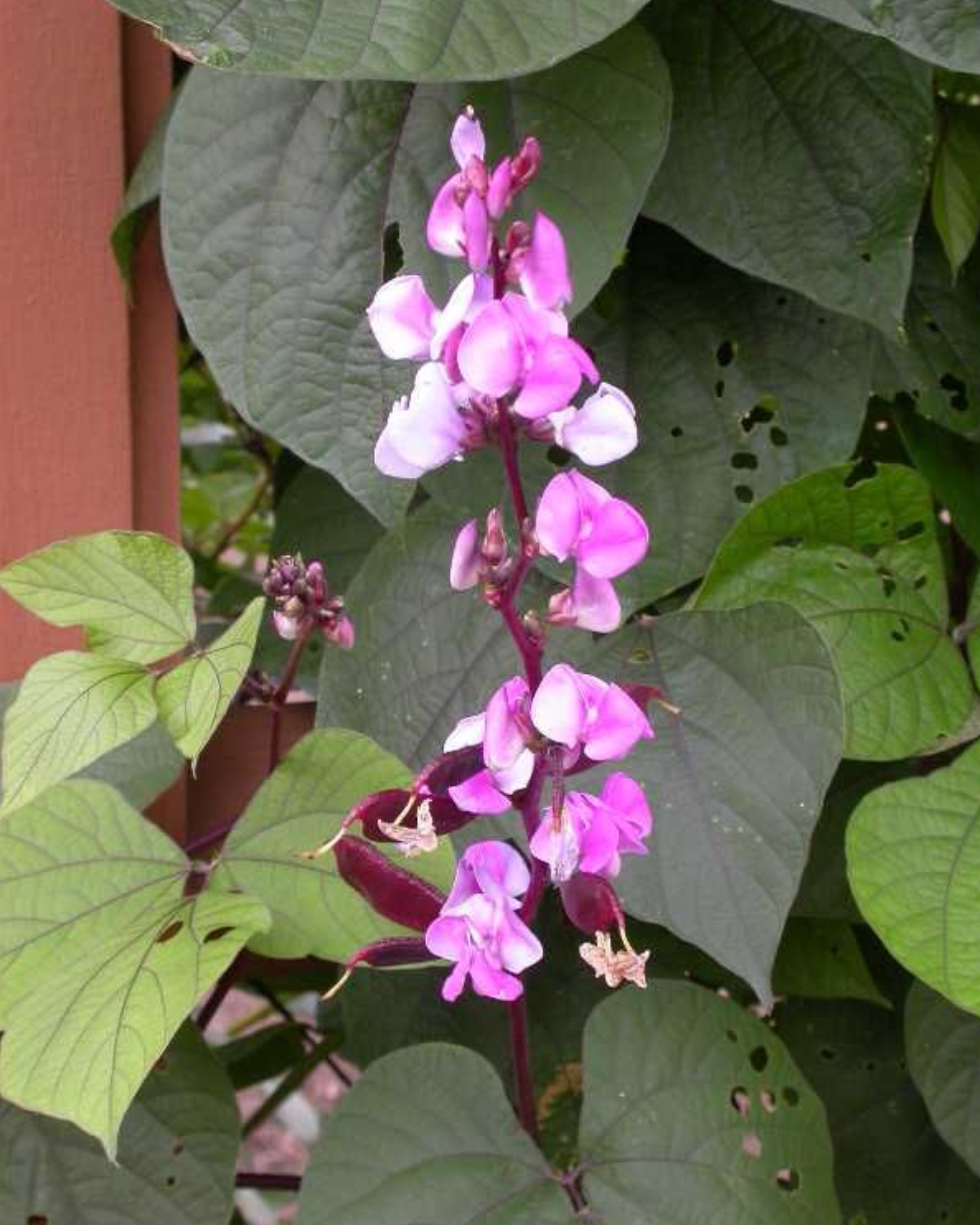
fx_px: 2974
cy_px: 569
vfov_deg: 23.3
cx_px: 493
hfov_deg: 18.7
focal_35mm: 82
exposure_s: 1/74.7
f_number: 5.6
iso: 100
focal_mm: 16.2
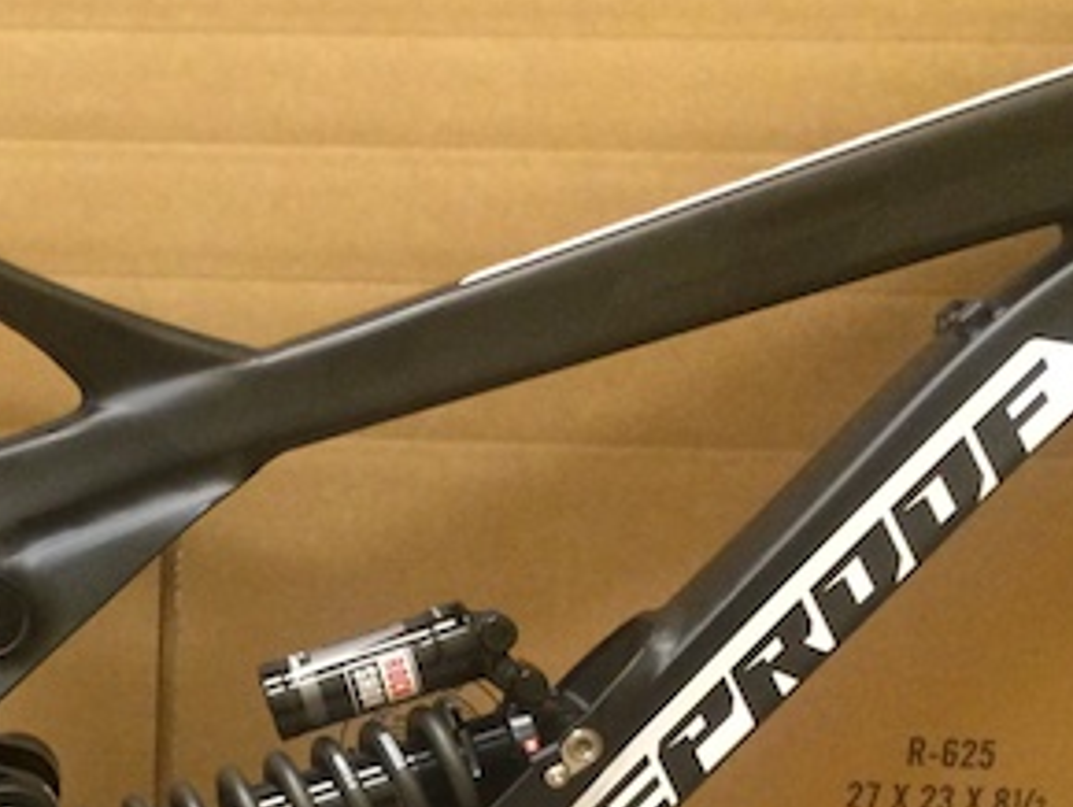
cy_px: 733
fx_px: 2482
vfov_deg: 18.2
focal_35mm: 80
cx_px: 59
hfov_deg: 23.6
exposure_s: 1/30
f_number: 2.2
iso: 320
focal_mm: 4.15
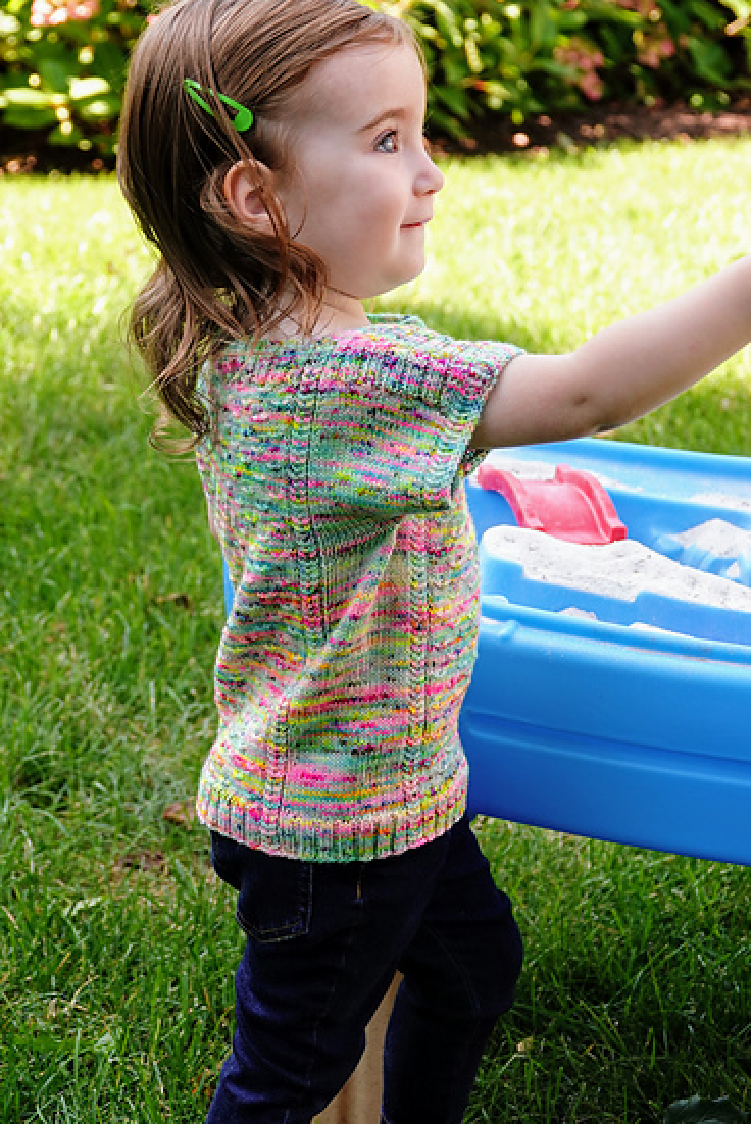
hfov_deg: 14.6
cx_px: 372
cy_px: 502
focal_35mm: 94
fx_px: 2937
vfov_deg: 21.7
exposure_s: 1/100
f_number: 3.5
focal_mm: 29.69
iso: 100
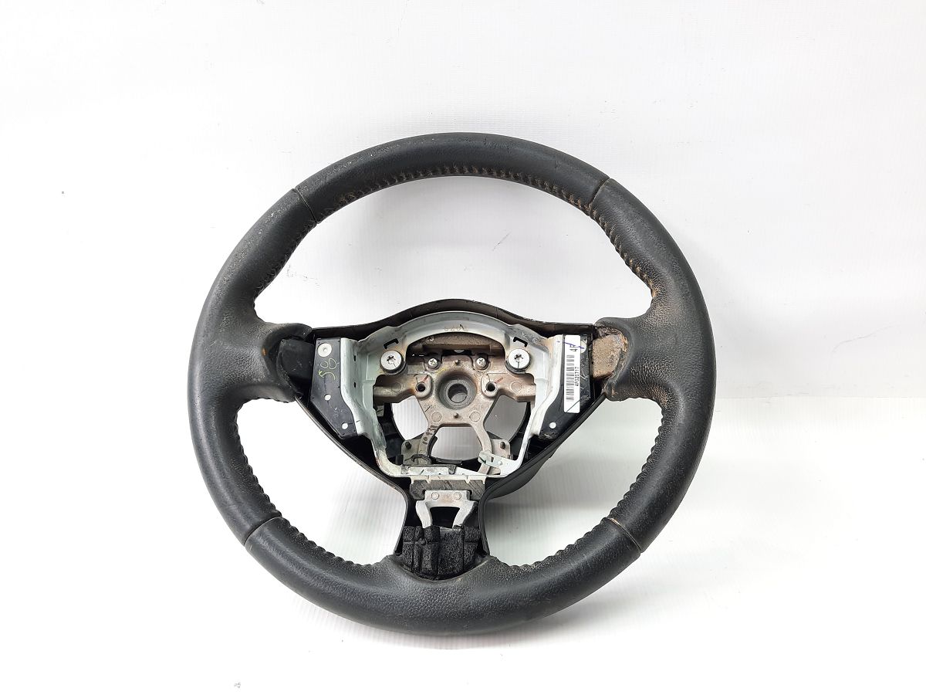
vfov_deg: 54.9
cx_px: 463
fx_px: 669
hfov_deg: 69.4
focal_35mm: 25
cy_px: 348
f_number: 2
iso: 100
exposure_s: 1/50
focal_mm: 4.6
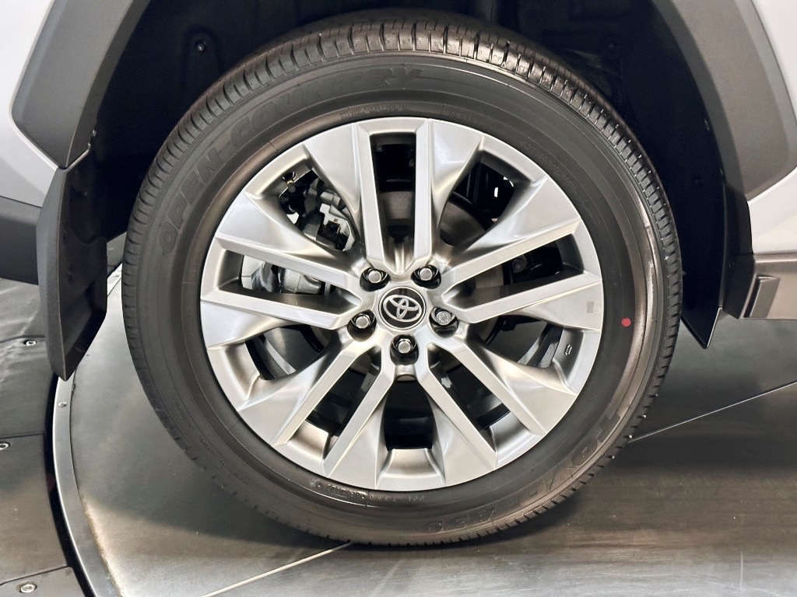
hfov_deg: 39.7
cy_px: 298
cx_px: 398
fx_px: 1105
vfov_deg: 30.3
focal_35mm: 48
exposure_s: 1/30
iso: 500
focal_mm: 6.86
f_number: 1.78
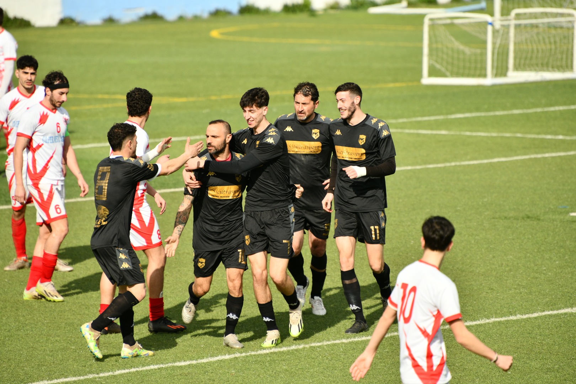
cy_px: 192
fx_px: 6399
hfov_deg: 5.2
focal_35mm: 400
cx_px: 288
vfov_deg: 3.4
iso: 320
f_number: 6.3
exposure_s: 1/2000
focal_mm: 400
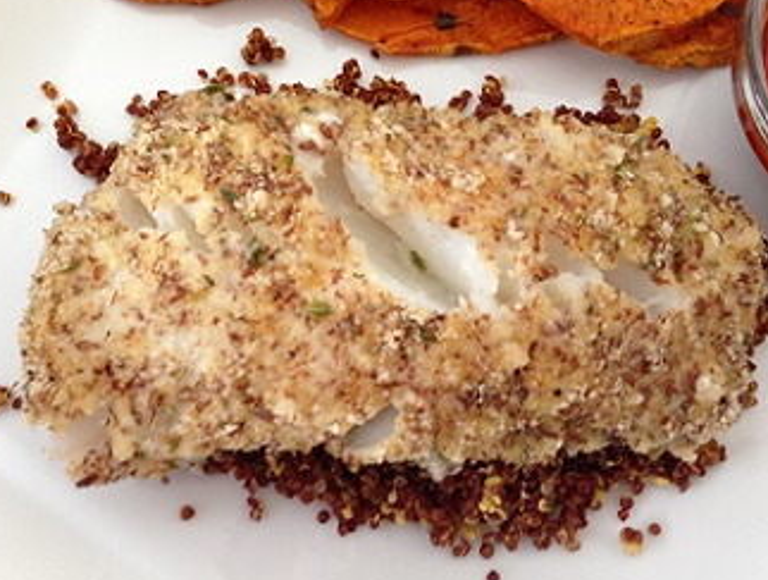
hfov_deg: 51.3
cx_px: 388
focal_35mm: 36
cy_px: 300
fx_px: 800
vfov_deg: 39.8
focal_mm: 4.12
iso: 125
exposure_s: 1/20
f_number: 2.4
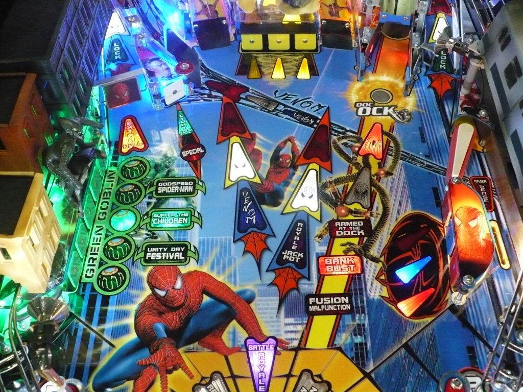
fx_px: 559
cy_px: 196
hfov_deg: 50.1
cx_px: 262
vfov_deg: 38.7
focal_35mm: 37
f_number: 2.8
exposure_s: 1/50
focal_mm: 6.1
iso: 800
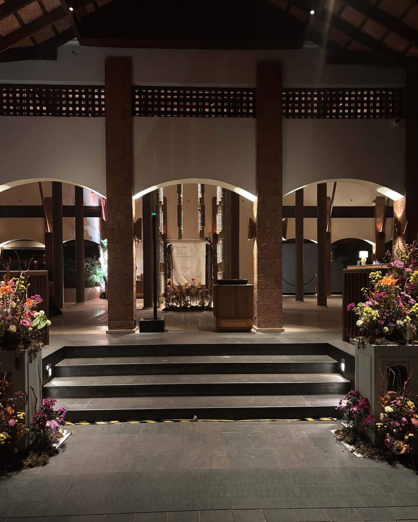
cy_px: 276
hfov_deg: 51.5
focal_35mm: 28
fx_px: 433
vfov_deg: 62.2
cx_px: 204
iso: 1000
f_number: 1.6
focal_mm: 5.96
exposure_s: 1/30
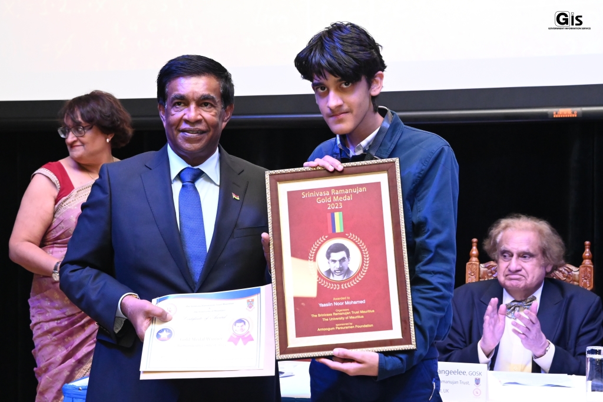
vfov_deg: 21.9
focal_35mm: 62
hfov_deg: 32.4
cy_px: 201
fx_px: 1039
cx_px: 302
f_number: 7.1
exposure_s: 1/200
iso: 6400
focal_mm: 62
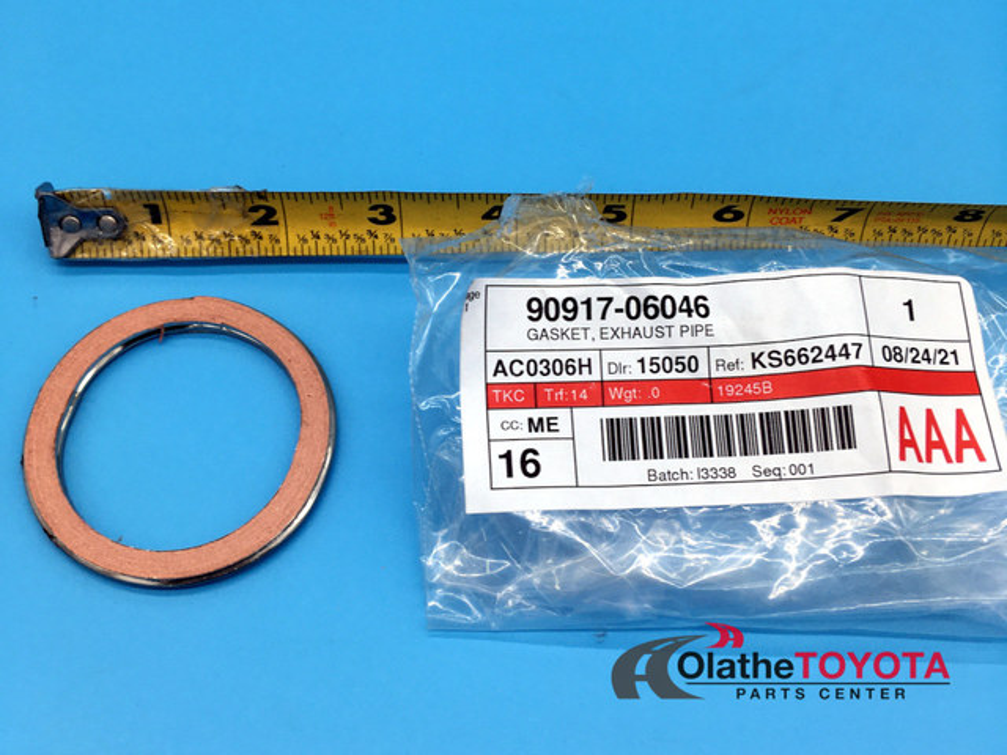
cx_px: 504
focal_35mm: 29
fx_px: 844
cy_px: 378
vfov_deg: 48.2
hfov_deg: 61.7
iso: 25
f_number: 2.2
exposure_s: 1/120
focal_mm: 4.15
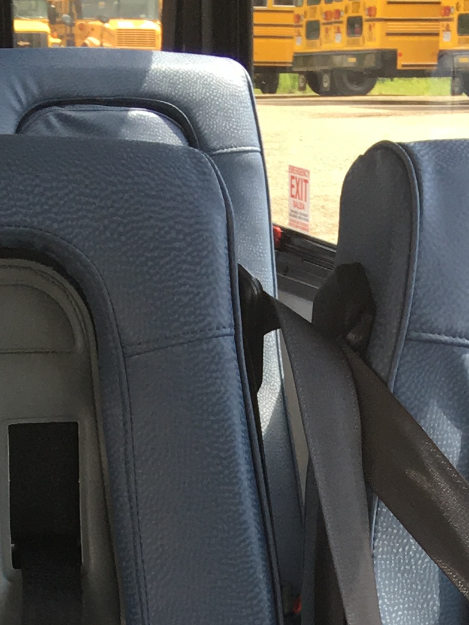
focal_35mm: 112
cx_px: 163
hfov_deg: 13.2
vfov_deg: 15.5
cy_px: 1064
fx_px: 2023
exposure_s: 1/120
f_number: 2.2
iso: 40
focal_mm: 4.15
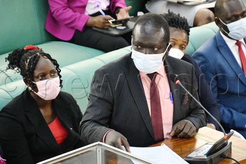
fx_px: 1783
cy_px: 81
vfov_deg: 5.3
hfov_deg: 7.9
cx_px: 128
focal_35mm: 261
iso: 10000
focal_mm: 155
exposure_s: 1/60
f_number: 6.3
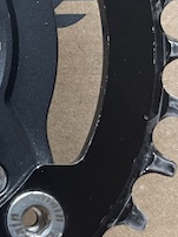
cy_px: 14
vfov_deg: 18.7
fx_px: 708
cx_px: -132
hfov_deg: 13.1
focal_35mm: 103
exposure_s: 1/60
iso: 160
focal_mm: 5.1
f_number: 1.6
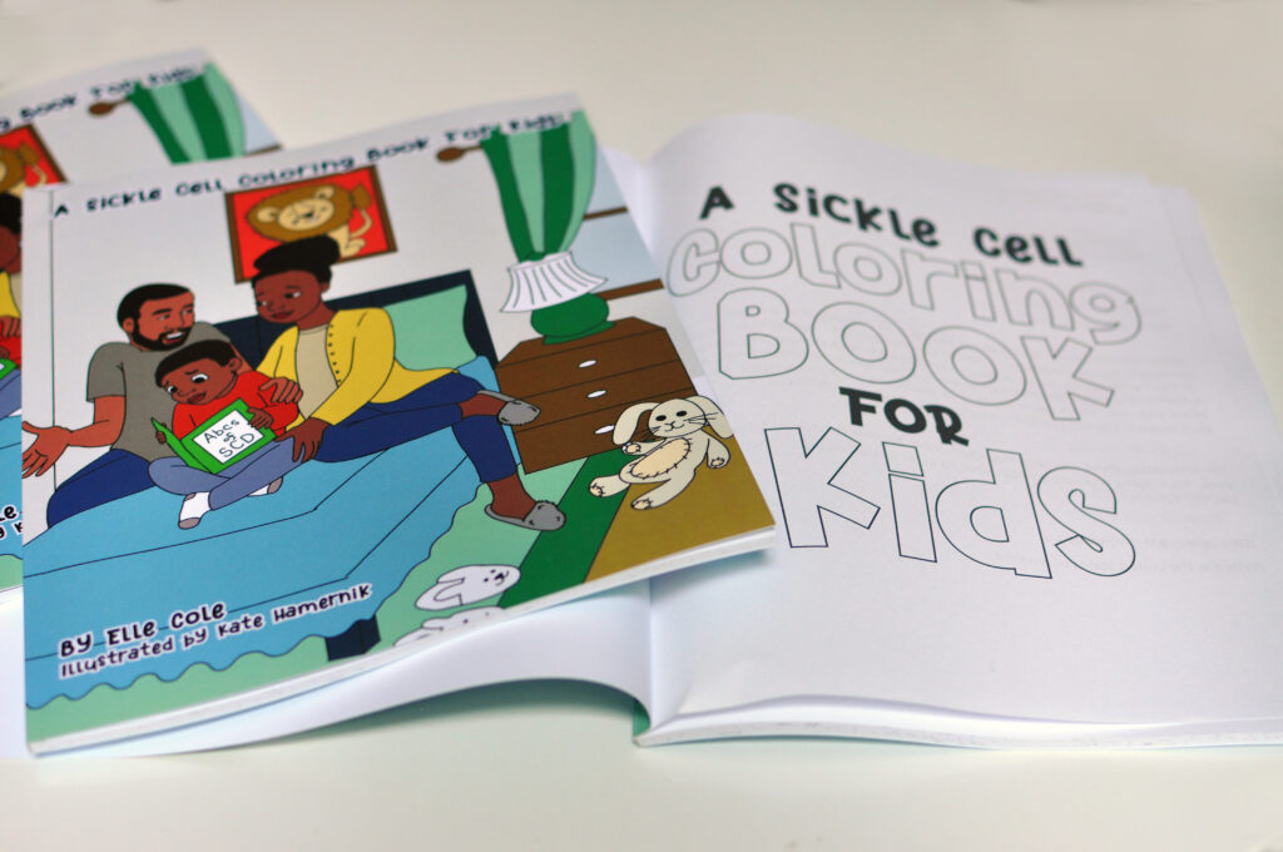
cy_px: 426
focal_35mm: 52
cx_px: 642
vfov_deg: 25.7
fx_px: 1869
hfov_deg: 37.9
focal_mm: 35
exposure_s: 1/40
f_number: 3.2
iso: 400
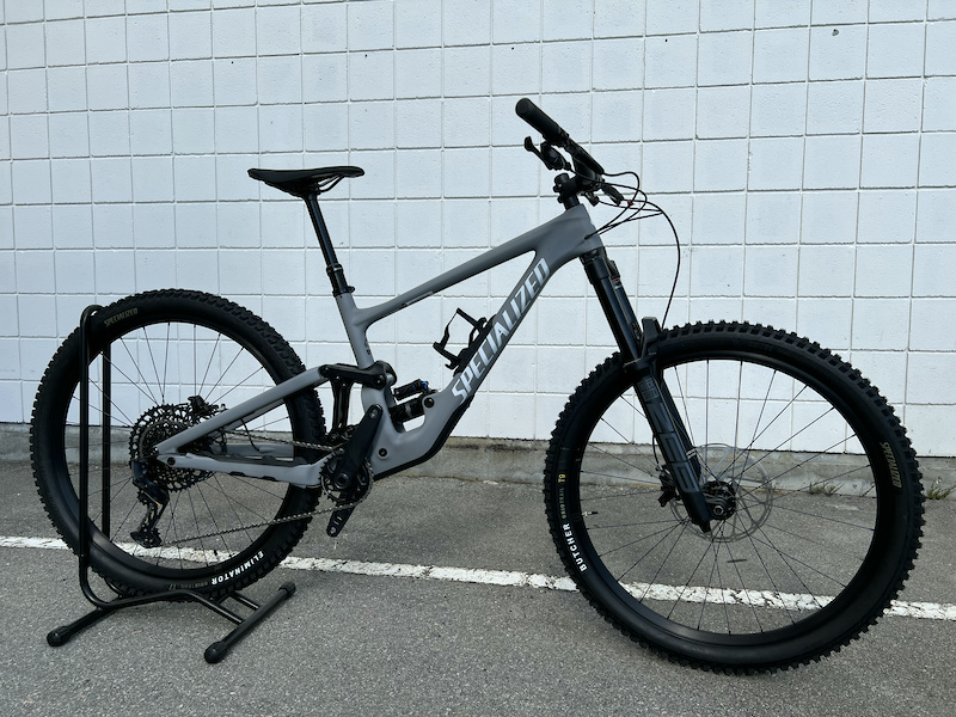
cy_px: 358
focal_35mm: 26
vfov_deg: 53.1
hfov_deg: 67.3
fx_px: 718
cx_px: 478
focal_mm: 5.7
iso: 50
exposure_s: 1/2632
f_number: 1.5
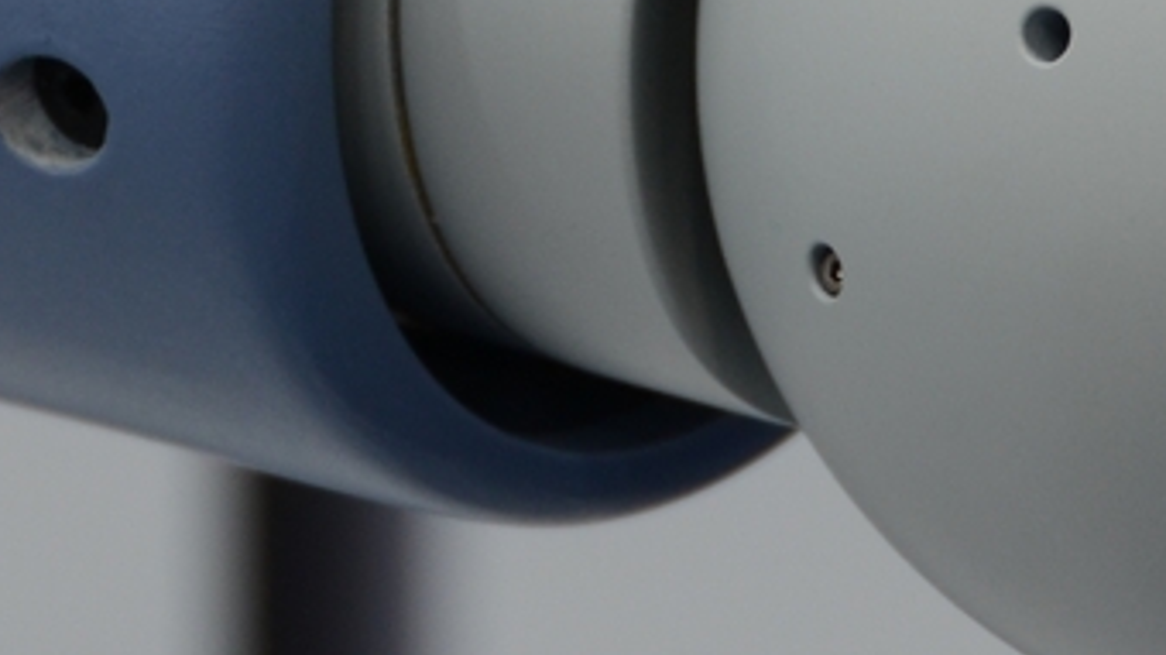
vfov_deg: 2.2
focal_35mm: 553
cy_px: 127
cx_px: 532
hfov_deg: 3.9
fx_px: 17092
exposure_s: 1/100
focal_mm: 80
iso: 320
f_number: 5
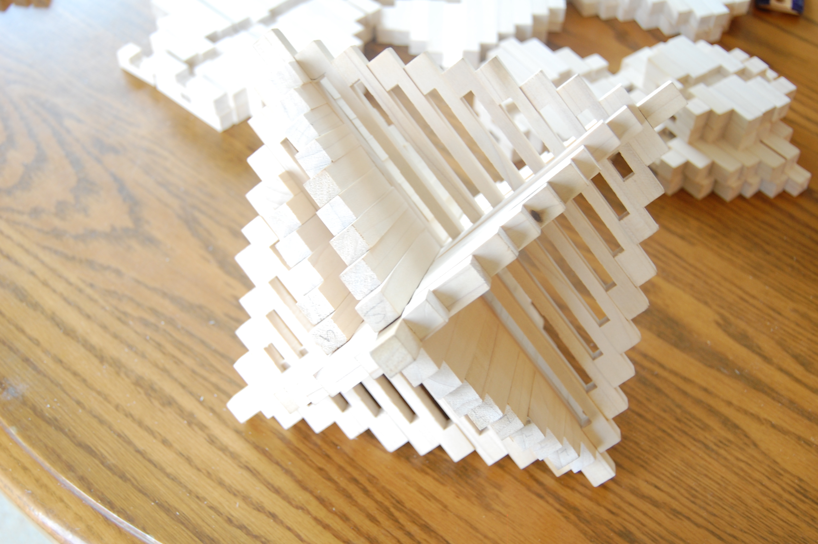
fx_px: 1022
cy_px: 272
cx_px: 409
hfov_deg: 43.6
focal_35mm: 45
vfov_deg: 29.8
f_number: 4.2
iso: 400
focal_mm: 30
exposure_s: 1/40
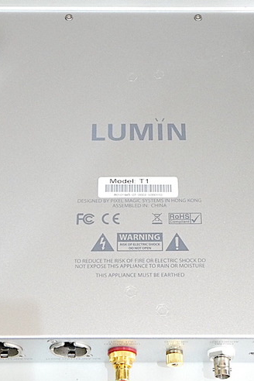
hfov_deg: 19.2
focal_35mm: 71
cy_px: 218
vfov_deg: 28.4
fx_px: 751
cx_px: 133
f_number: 6.3
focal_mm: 6.3
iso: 400
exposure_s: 1/8
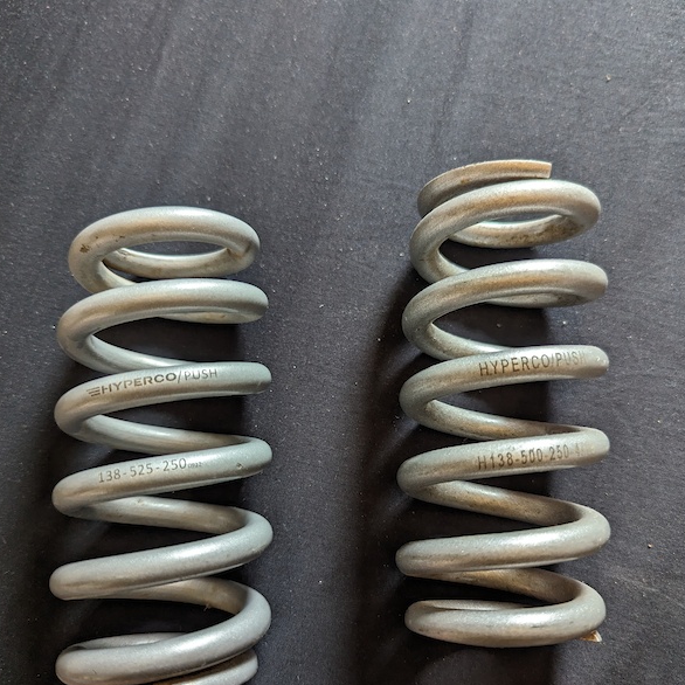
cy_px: 393
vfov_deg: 55.4
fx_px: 649
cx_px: 346
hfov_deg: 55.6
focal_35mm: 29
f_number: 1.85
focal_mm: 6.81
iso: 156
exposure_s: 1/23.8
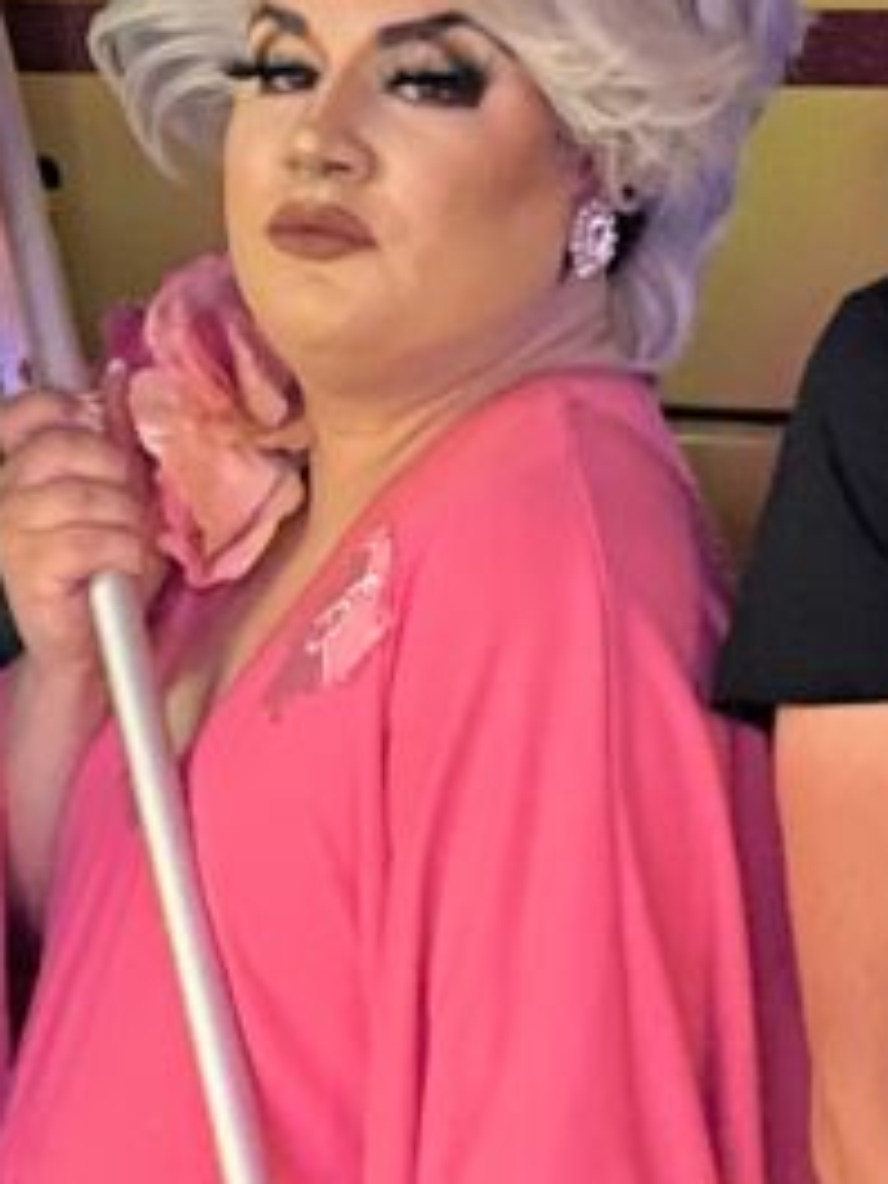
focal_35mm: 101
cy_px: 1005
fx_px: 3455
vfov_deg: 19.2
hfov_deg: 14.6
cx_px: 520
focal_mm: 4.25
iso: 800
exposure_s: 1/24
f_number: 1.8
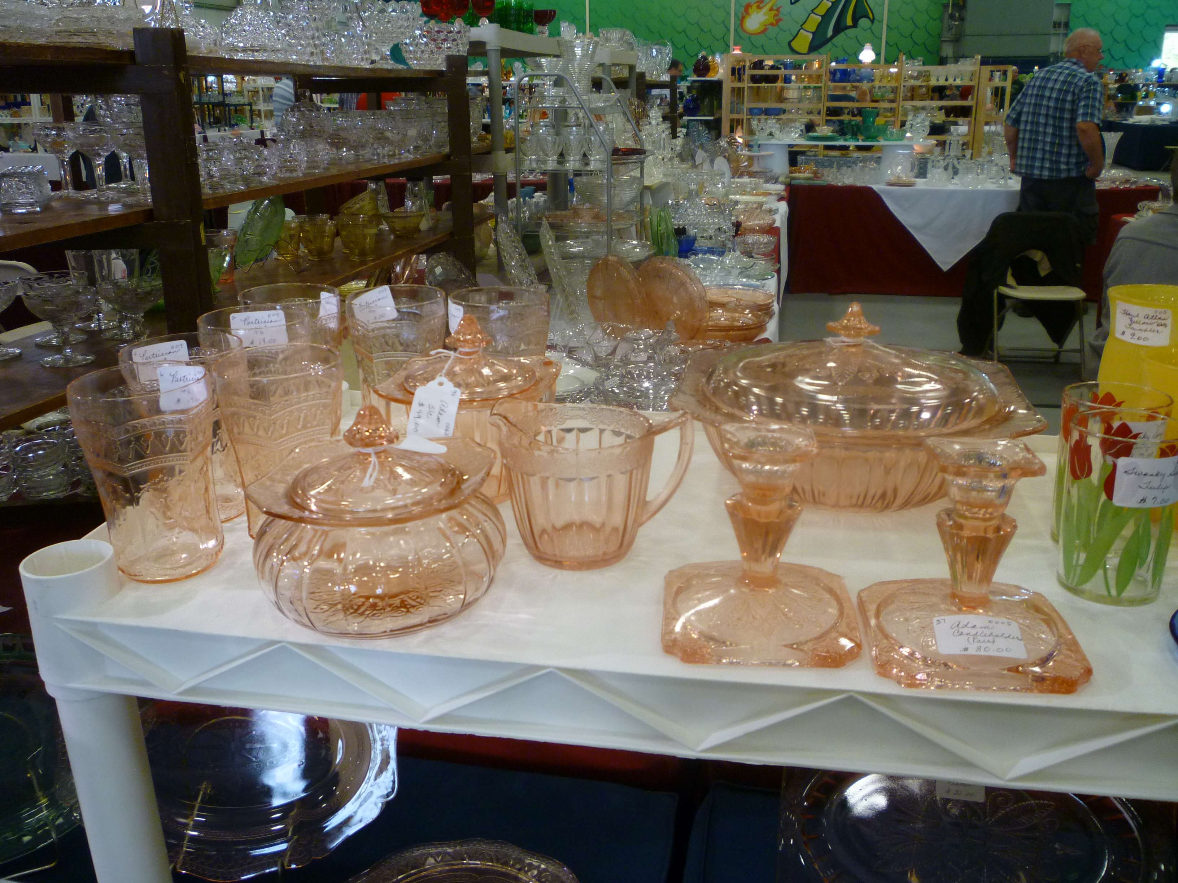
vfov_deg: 48.2
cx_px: 589
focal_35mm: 29
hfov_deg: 61.7
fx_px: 987
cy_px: 442
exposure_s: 1/30
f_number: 3.3
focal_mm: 5.2
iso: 200
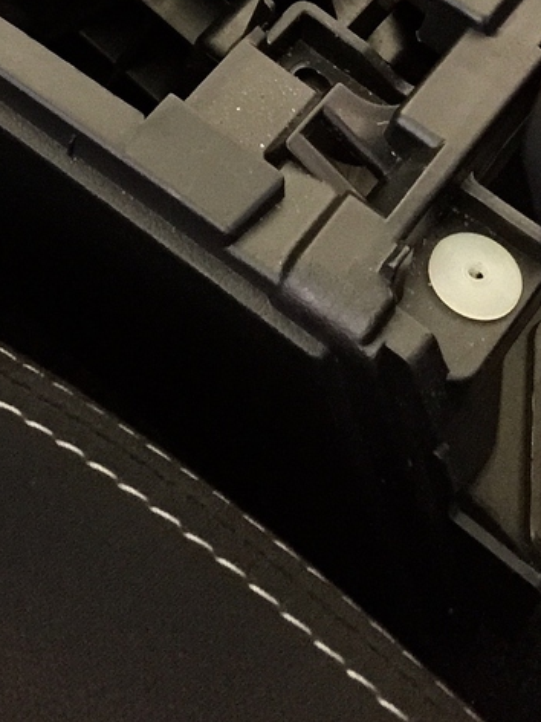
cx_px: -89
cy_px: -298
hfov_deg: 16.5
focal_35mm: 86
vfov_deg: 20.2
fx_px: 1792
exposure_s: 1/15
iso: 500
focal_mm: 4.15
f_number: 2.2
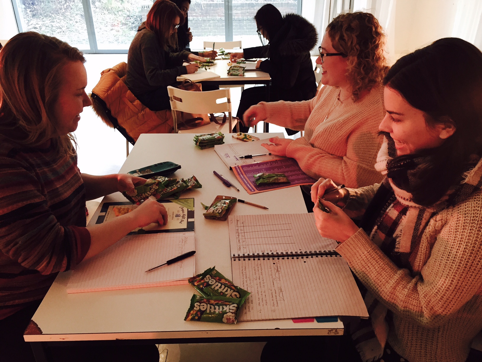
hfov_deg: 61.7
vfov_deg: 48.2
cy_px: 181
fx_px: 404
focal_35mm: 29
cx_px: 241
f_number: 2.2
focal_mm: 4.15
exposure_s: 1/33
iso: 160
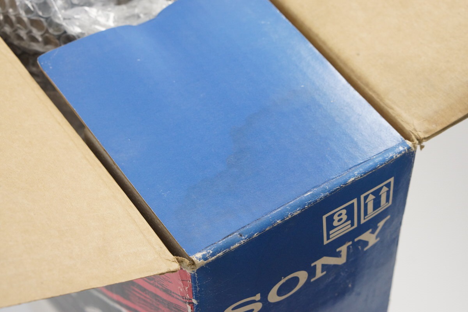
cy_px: 156
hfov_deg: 27.0
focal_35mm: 75
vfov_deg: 18.2
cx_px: 234
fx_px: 975
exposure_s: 1/80
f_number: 6.3
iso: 1000
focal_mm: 50
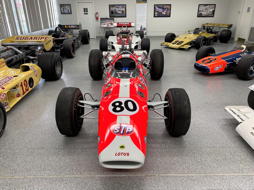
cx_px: 127
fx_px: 191
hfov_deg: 67.3
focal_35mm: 26
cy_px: 95
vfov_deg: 53.1
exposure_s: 1/60
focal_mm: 4.25
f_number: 1.8
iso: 64
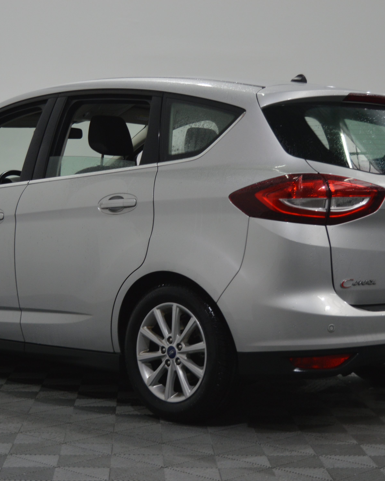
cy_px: 239
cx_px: 167
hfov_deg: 18.9
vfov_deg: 23.6
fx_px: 1154
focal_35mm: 81
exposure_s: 1/60
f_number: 4.8
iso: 450
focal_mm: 38
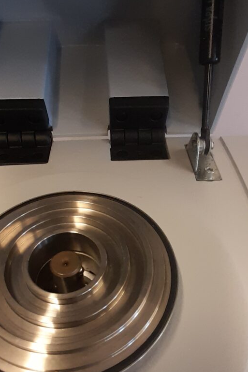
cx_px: 122
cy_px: 227
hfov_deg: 47.9
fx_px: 279
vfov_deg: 66.6
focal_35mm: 27
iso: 200
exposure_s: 1/50
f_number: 2.2
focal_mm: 1.42
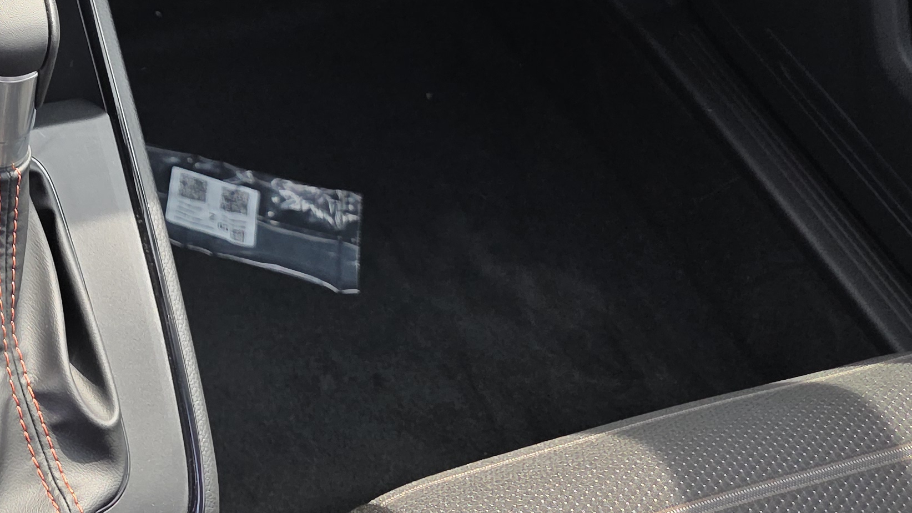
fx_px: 1475
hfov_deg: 30.0
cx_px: -147
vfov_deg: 17.4
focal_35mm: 61
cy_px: -292
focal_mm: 6.3
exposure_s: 1/359
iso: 50
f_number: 1.7
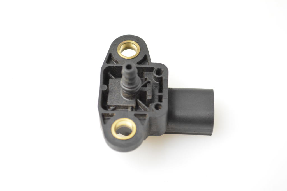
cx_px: 144
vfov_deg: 16.5
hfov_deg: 24.6
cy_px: 96
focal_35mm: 82
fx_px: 657
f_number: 6.3
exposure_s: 1/160
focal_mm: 55
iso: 2000
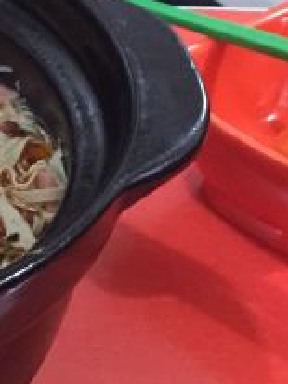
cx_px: -196
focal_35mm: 98
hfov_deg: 13.8
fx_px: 1088
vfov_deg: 19.9
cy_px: 282
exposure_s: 1/15
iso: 400
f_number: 2.2
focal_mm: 4.15
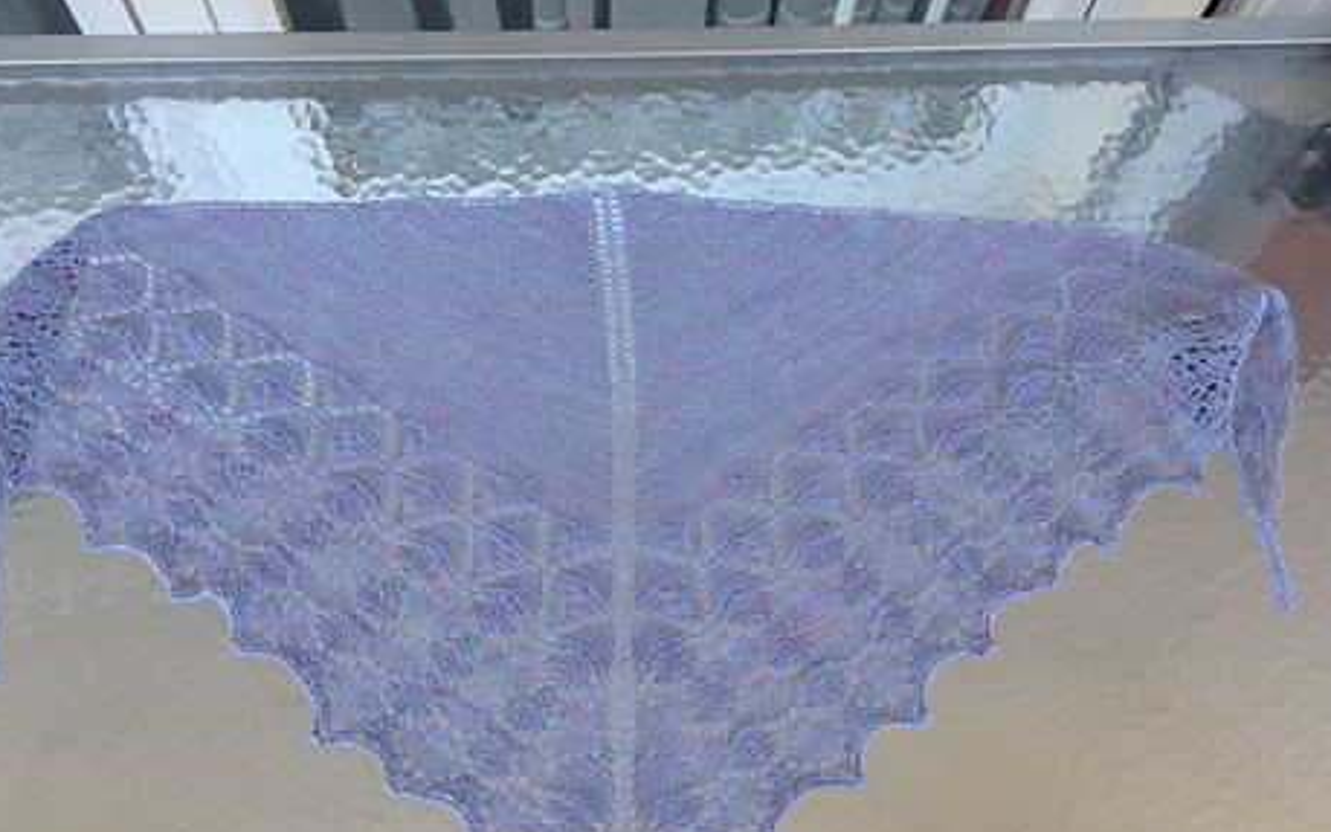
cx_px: 664
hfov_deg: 51.5
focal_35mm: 38
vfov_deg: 33.5
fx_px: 1379
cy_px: 483
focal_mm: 3.3
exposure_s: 1/137
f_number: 2.4
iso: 25
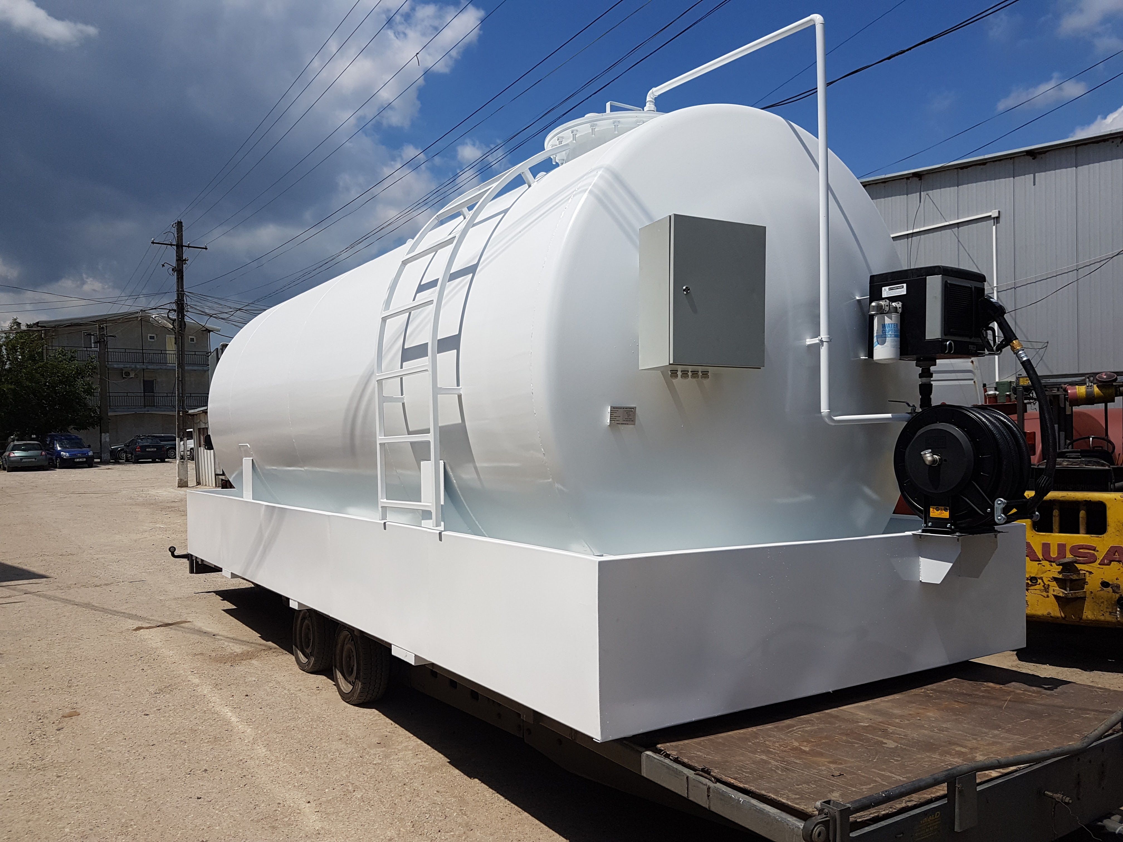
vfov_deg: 53.1
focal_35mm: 26
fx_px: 843
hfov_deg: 67.3
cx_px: 562
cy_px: 421
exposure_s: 1/5184
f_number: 1.7
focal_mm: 4.2
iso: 40
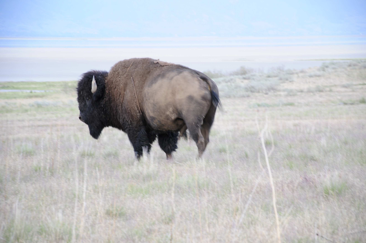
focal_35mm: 158
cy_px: 122
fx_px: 1599
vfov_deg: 8.7
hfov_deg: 13.1
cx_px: 183
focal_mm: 105
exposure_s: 1/15
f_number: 5.6
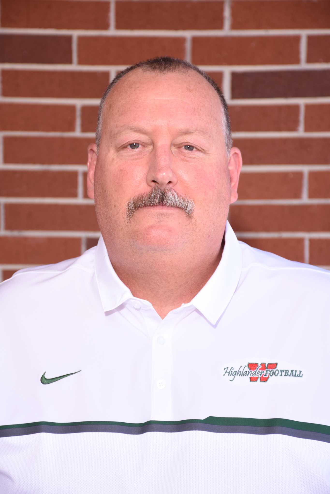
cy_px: 247
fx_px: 1753
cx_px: 165
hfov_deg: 10.8
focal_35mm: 128
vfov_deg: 16.1
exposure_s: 1/160
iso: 200
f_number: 6.3
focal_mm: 85
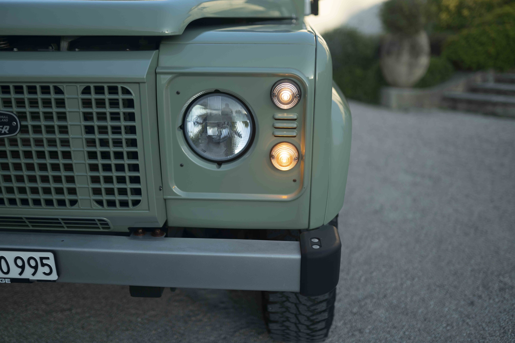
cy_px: 172
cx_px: 258
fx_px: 501
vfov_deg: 37.9
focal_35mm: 35
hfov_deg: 54.4
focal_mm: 35
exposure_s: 1/400
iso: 100
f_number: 1.4
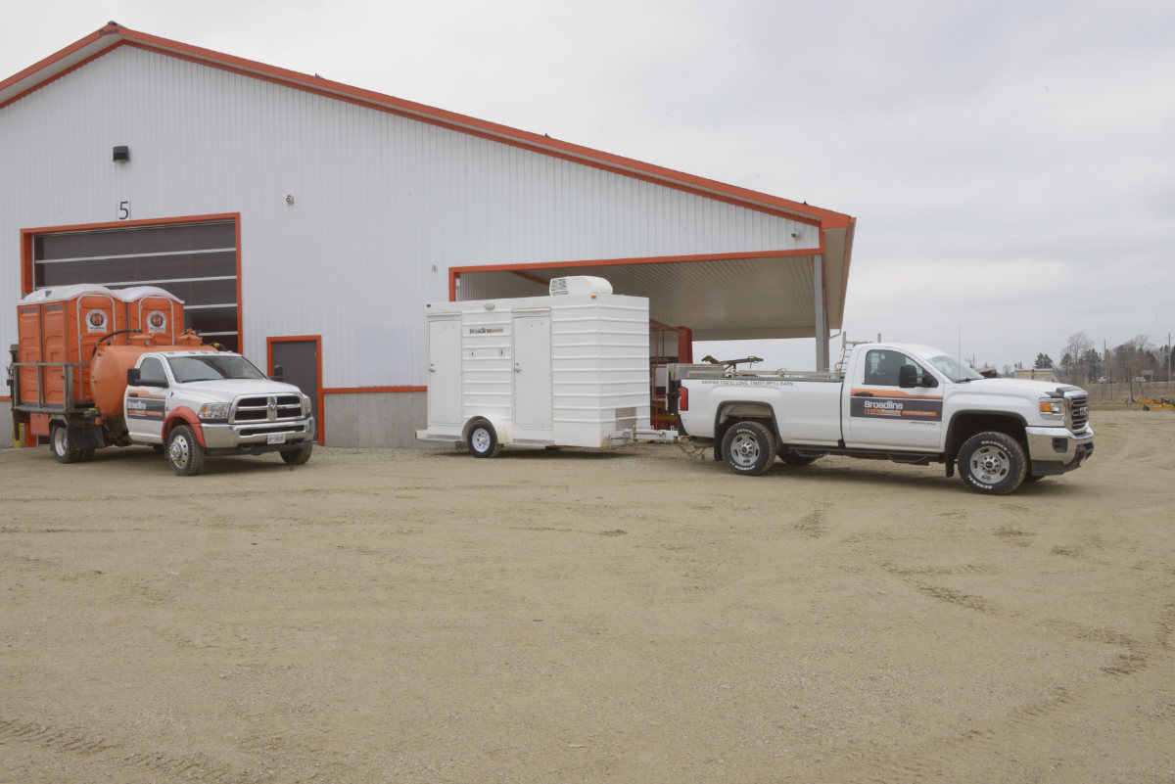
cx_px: 588
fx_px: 1012
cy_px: 392
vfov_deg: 42.4
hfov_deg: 60.3
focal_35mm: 31
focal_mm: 31
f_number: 22
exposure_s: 1/125
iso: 640
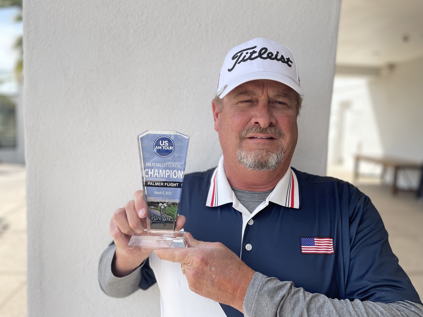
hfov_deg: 67.3
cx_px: 212
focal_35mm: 26
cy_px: 158
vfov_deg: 53.1
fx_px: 318
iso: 50
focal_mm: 4.2
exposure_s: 1/1795
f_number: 1.6
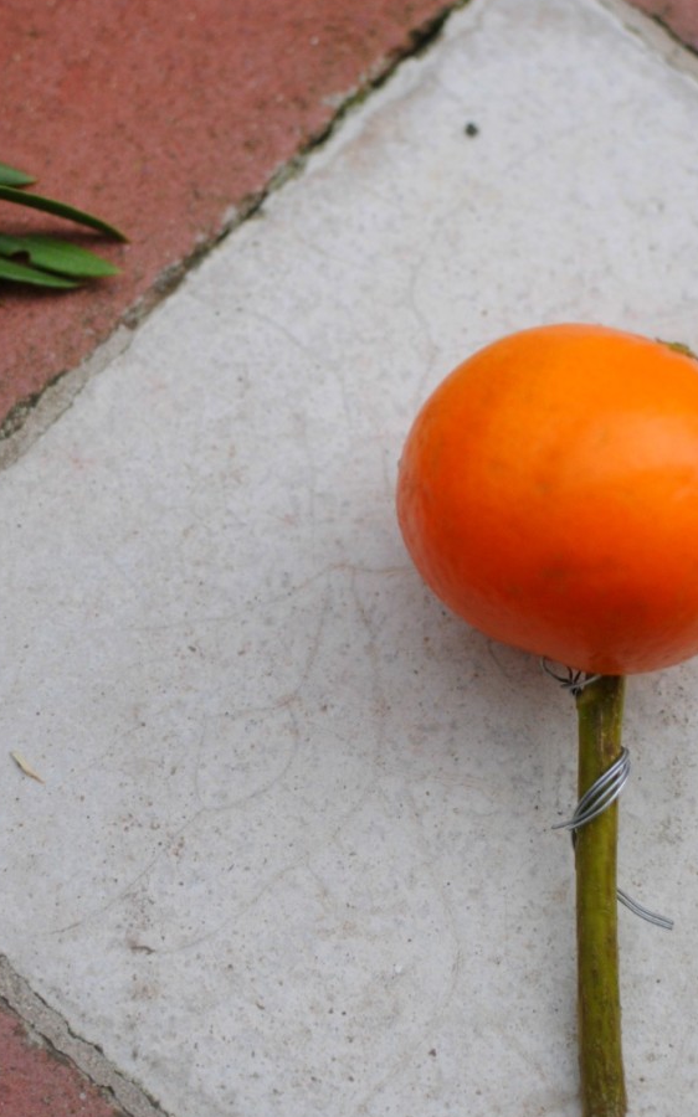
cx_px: 443
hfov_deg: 18.9
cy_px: 520
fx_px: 2091
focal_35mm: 69
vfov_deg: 29.9
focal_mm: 35
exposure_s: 1/1600
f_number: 2.5
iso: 640
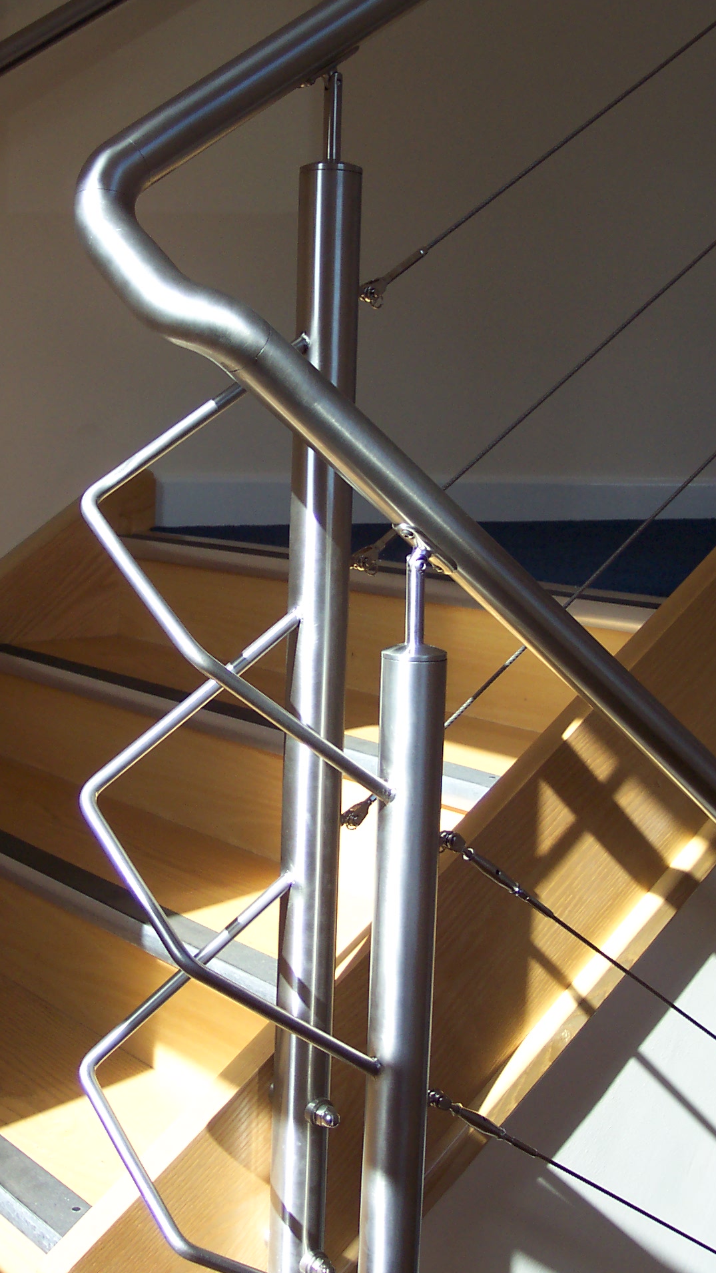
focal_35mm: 45
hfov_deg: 26.5
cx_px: 288
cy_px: 676
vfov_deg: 45.4
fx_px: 1519
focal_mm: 8
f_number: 2.8
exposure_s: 1/350
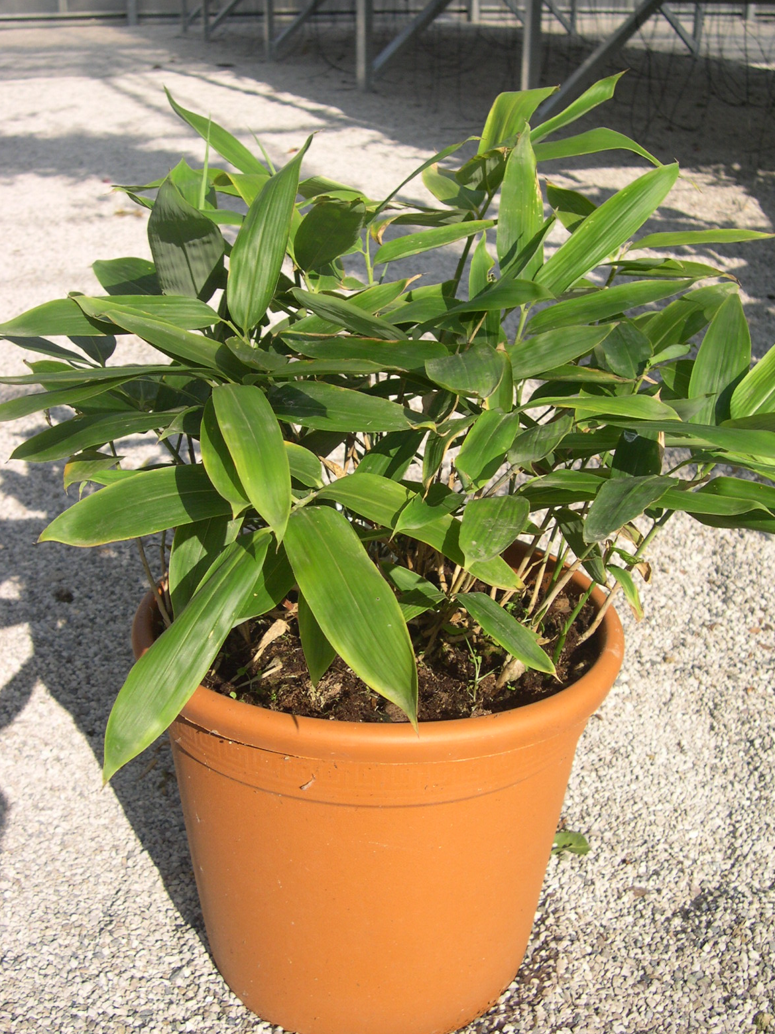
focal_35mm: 39
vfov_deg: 47.9
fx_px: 1164
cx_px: 391
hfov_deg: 36.8
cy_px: 511
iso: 100
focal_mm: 8
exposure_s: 1/535
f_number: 2.8
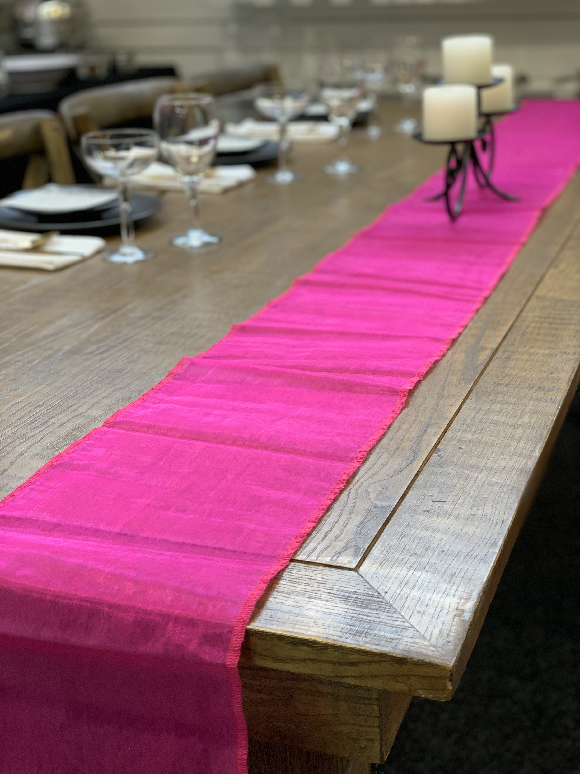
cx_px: 290
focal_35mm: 52
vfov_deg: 36.8
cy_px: 387
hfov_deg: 28.0
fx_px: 1162
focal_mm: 6
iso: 125
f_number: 2.4
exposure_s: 1/50
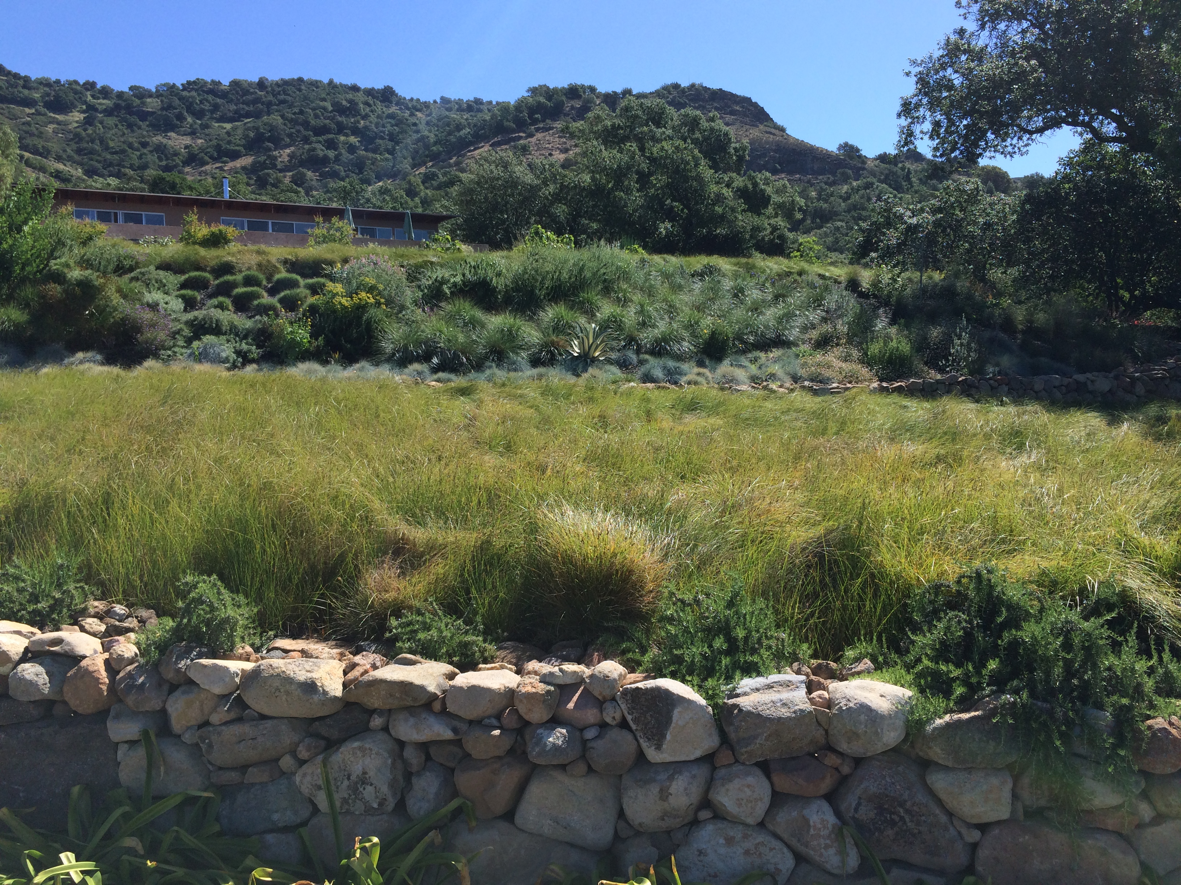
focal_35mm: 29
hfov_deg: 61.7
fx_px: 989
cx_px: 590
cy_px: 442
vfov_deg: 48.2
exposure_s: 1/1709
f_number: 2.2
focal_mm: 4.15
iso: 32
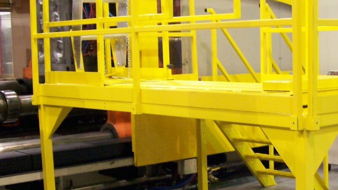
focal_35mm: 75
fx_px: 672
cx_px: 253
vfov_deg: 16.1
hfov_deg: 27.8
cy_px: 130
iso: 160
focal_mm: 6
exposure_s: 1/14.7
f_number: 2.7
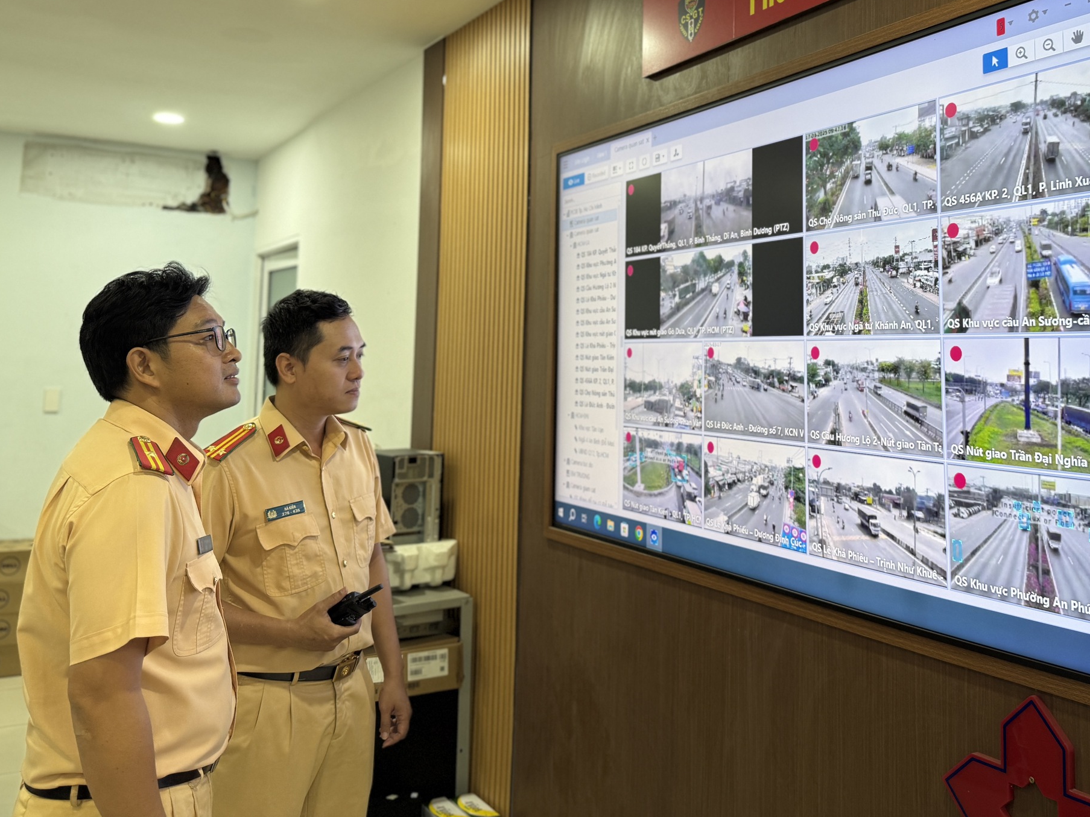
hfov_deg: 53.4
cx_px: 673
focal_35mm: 34
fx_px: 1071
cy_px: 242
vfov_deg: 41.0
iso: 125
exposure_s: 1/50
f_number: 1.78
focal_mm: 6.76
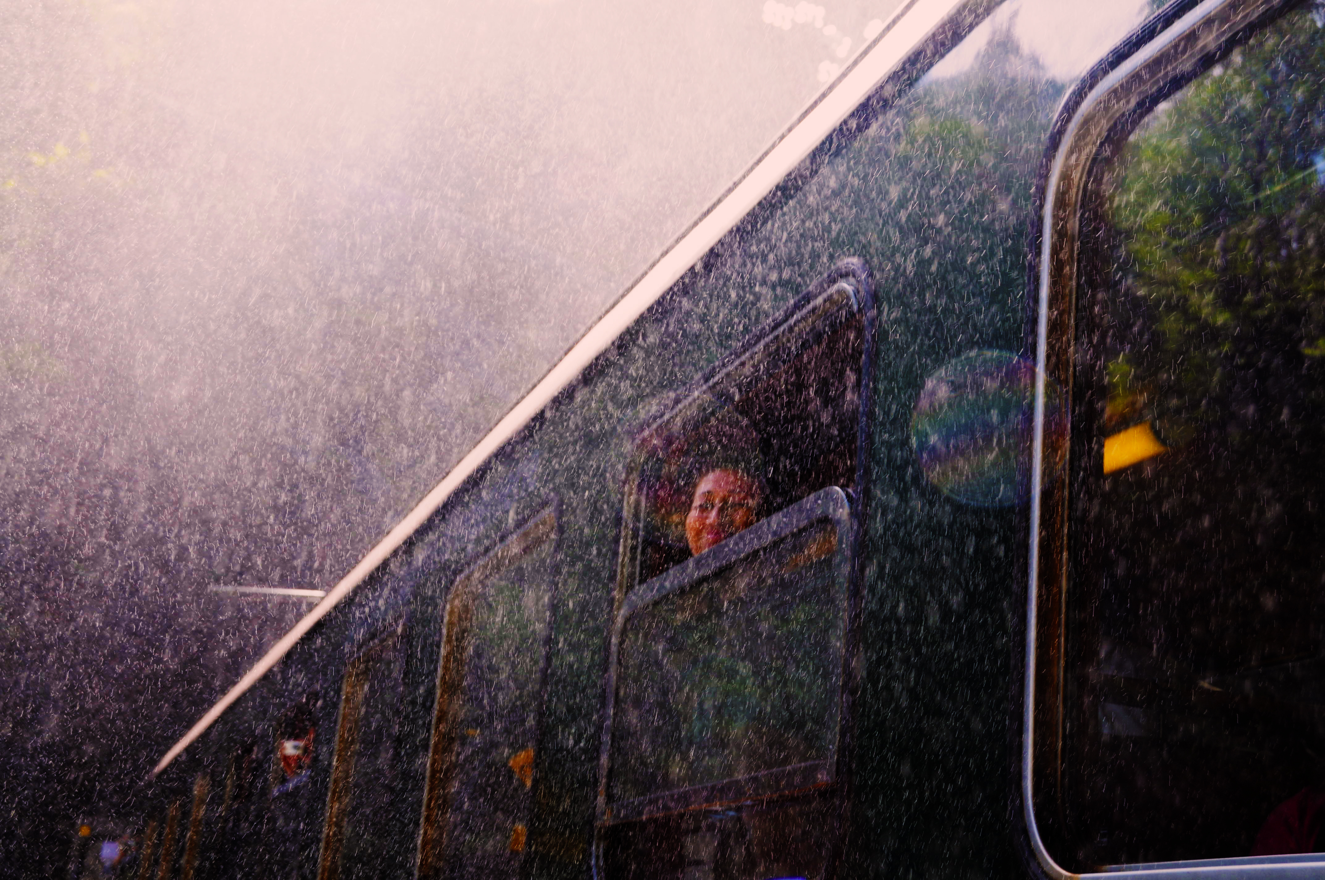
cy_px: 440
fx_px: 1930
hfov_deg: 37.9
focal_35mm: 52
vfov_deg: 25.7
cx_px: 662
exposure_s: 1/200
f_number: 7.1
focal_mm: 35
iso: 200
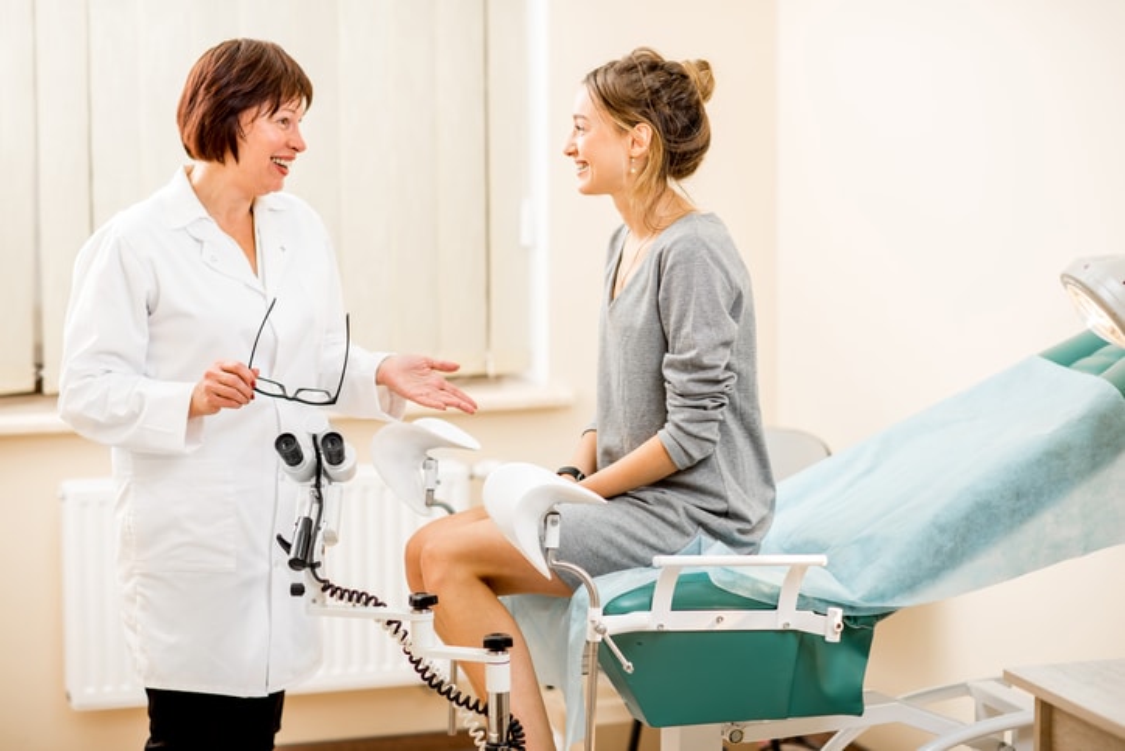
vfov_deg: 16.1
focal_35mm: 85
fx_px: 2657
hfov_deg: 23.9
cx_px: 562
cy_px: 376
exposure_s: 1/200
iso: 200
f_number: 2.5
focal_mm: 85
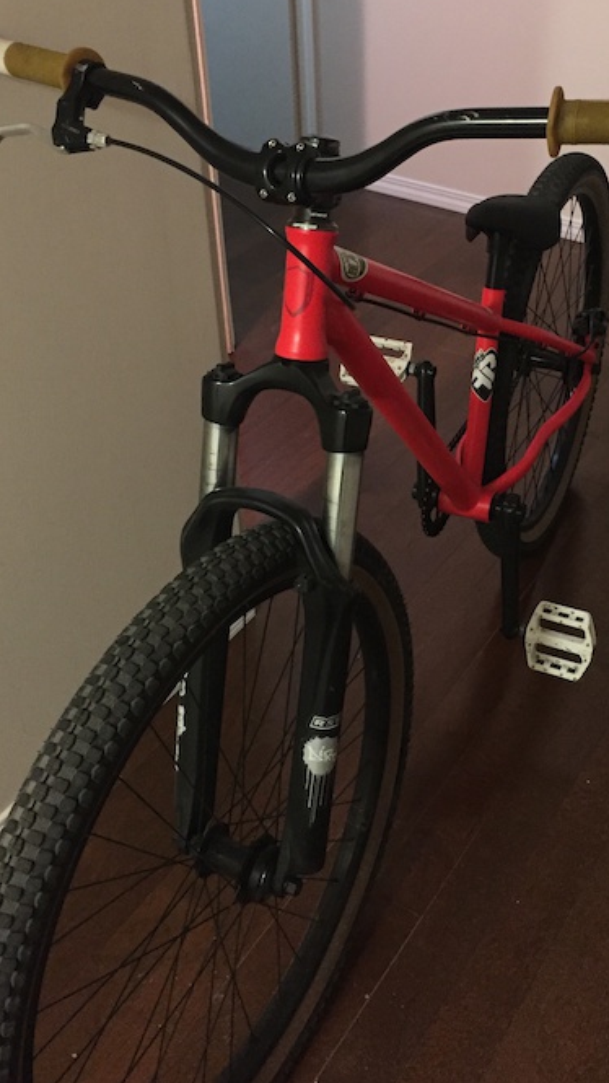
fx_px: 1091
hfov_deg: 31.0
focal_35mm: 38
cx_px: 397
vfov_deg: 52.5
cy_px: 448
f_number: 2.2
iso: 500
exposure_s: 1/15
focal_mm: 4.15
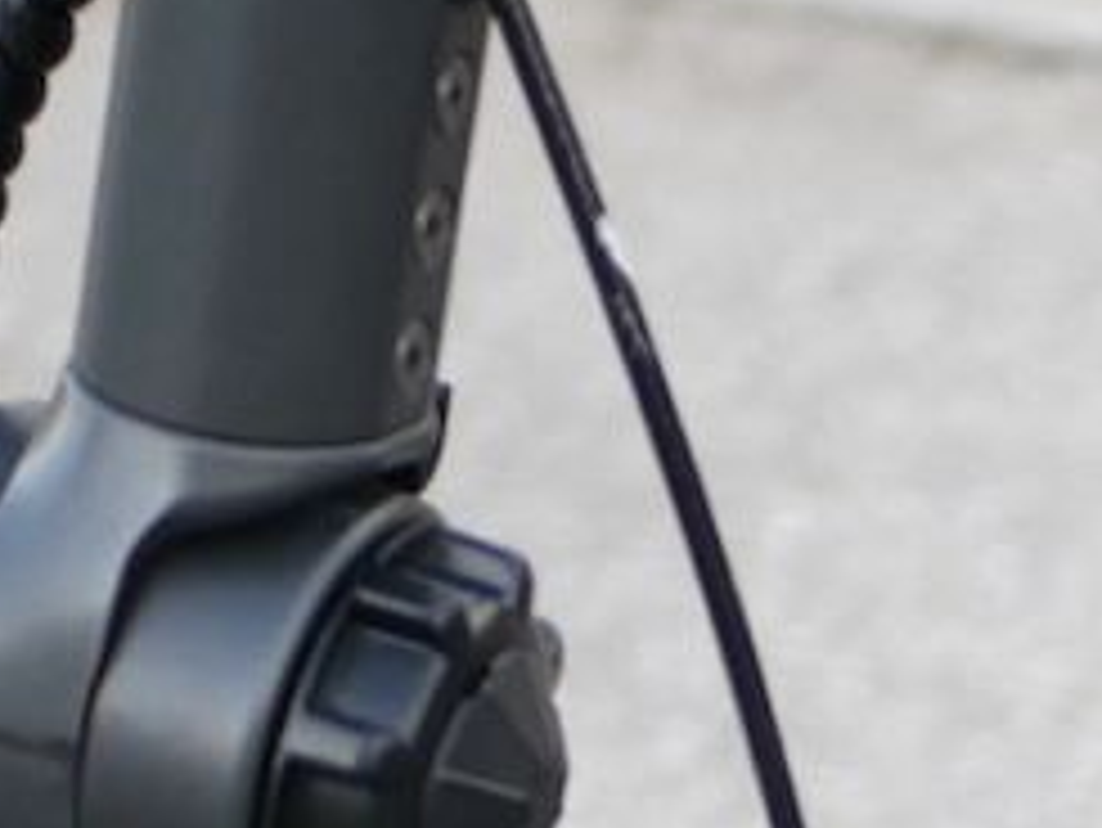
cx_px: 2146
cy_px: 1782
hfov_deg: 6.3
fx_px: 9746
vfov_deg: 4.8
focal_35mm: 306
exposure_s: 1/200
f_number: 1.7
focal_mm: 25
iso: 200
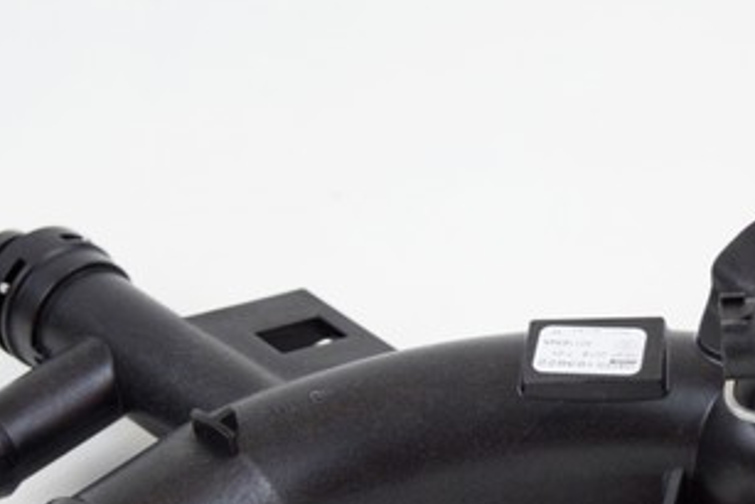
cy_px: 377
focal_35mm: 125
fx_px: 2623
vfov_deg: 11.0
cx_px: 544
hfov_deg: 16.3
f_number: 5
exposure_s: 1/60
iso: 1600
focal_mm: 40
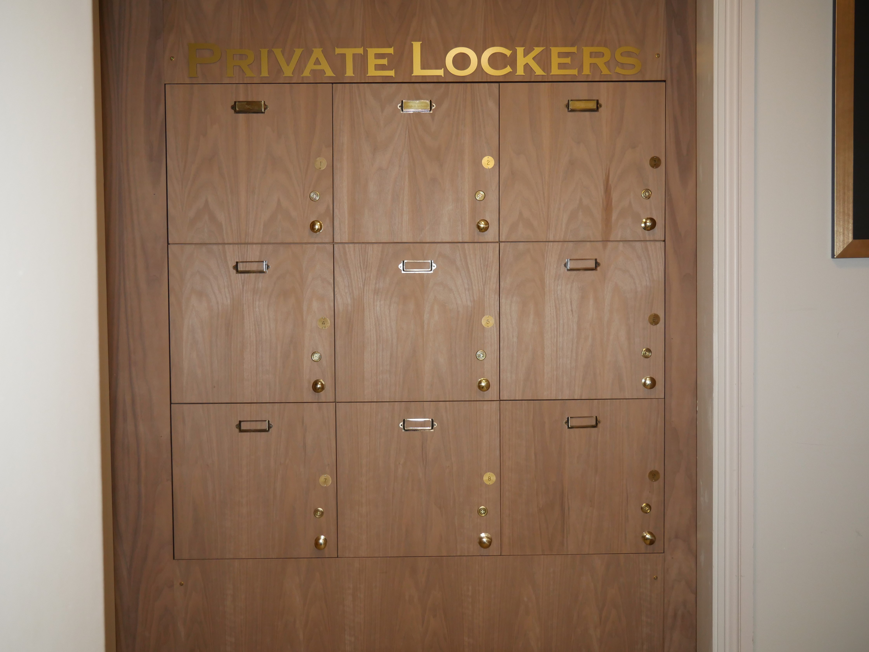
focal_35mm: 36
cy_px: 326
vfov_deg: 39.7
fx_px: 904
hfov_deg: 51.3
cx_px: 434
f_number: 3.9
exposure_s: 1/60
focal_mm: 18
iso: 800
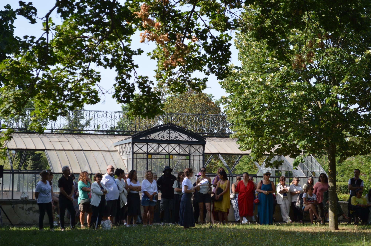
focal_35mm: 82
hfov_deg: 24.6
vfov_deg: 16.5
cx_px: 186
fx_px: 849
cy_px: 123
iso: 100
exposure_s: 1/160
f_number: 6.3
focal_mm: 55
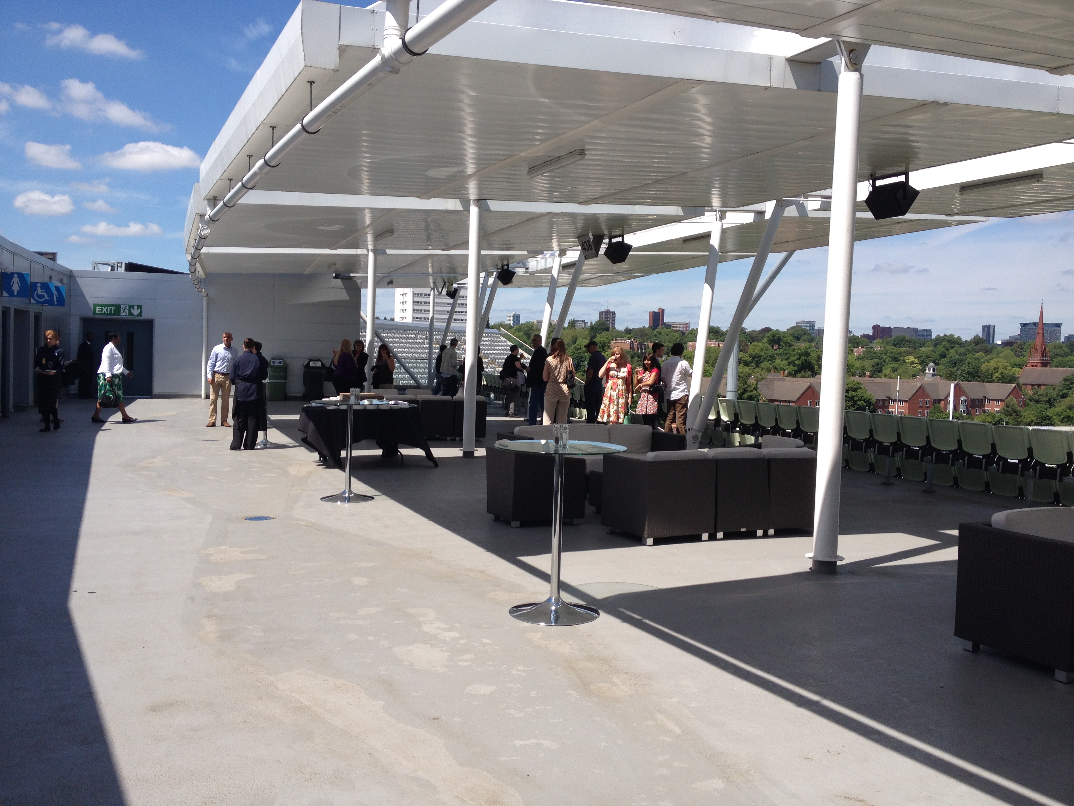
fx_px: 1086
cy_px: 403
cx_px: 537
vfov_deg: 40.7
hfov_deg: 52.6
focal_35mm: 35
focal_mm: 4.28
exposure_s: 1/1577
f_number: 2.4
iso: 50
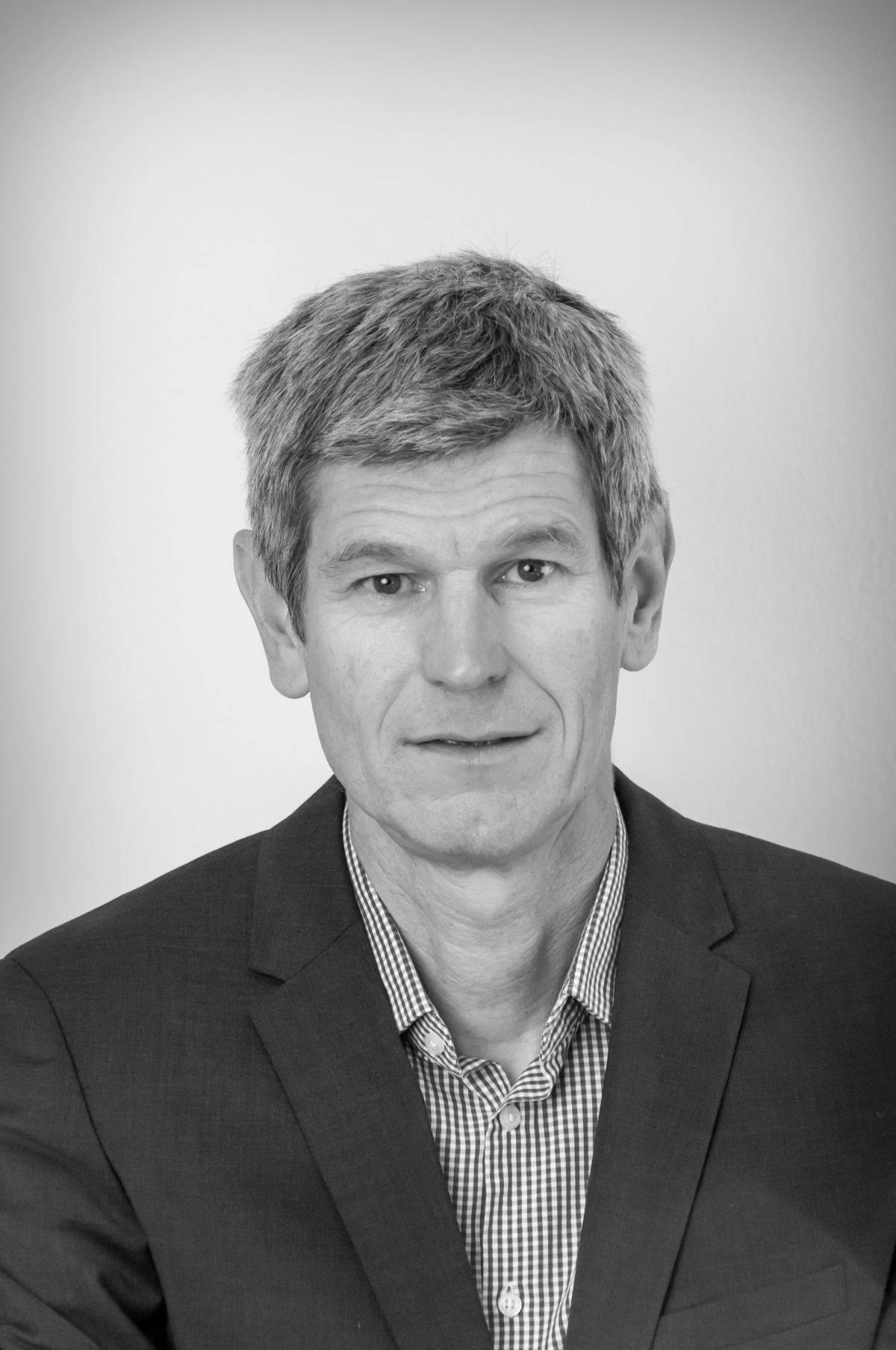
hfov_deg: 10.7
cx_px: 448
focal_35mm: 128
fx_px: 4772
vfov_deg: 16.1
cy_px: 675
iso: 1400
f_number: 5.6
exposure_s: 1/160
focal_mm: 85
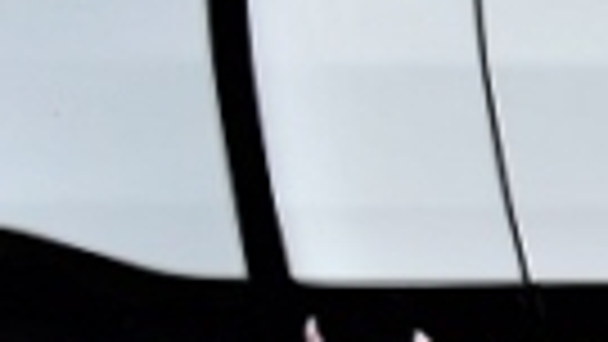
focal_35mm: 310
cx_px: 1937
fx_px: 4999
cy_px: 909
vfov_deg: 3.8
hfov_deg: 6.3
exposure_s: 1/125
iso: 125
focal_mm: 26
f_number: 11
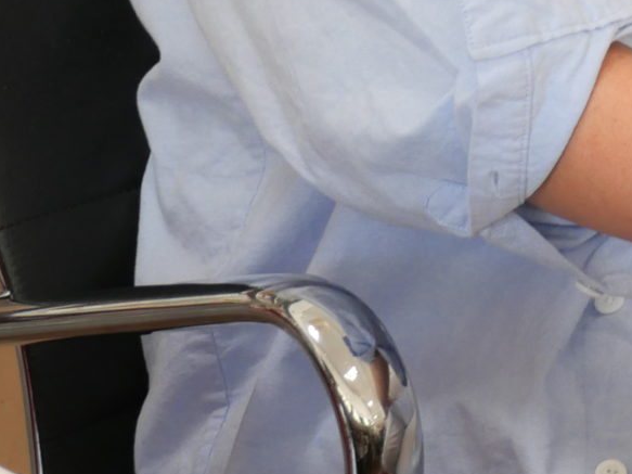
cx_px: 916
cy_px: -534
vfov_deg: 7.0
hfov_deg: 9.5
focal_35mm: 202
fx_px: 3687
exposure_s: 1/60
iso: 500
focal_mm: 23
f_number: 4.3
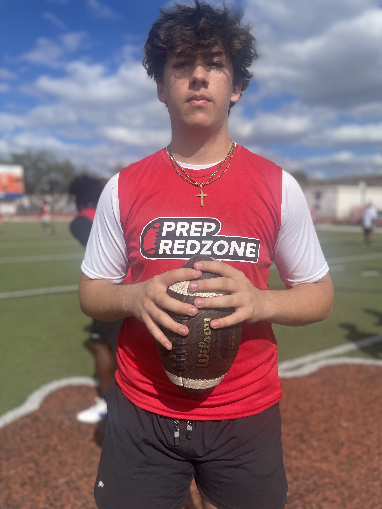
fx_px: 383
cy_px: 254
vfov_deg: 67.3
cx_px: 191
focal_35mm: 26
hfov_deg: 53.1
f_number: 1.6
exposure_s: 1/13333
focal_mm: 4.2
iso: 50
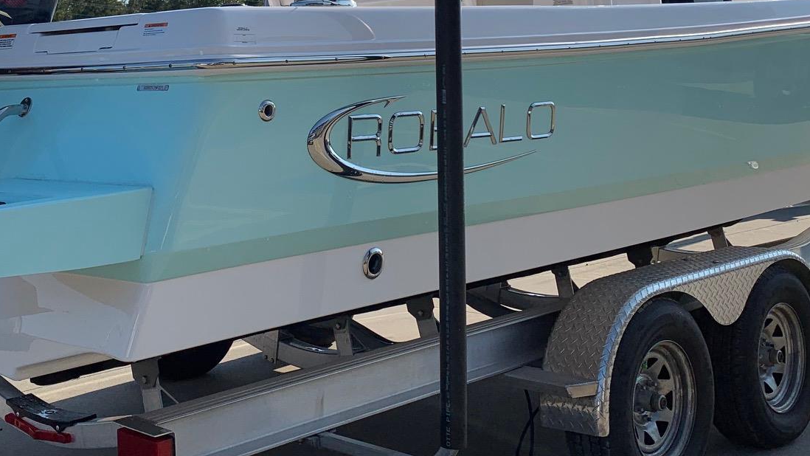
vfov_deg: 22.6
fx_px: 1117
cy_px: 58
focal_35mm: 52
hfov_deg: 39.4
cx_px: 269
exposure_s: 1/3401
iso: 25
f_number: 1.8
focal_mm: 4.25
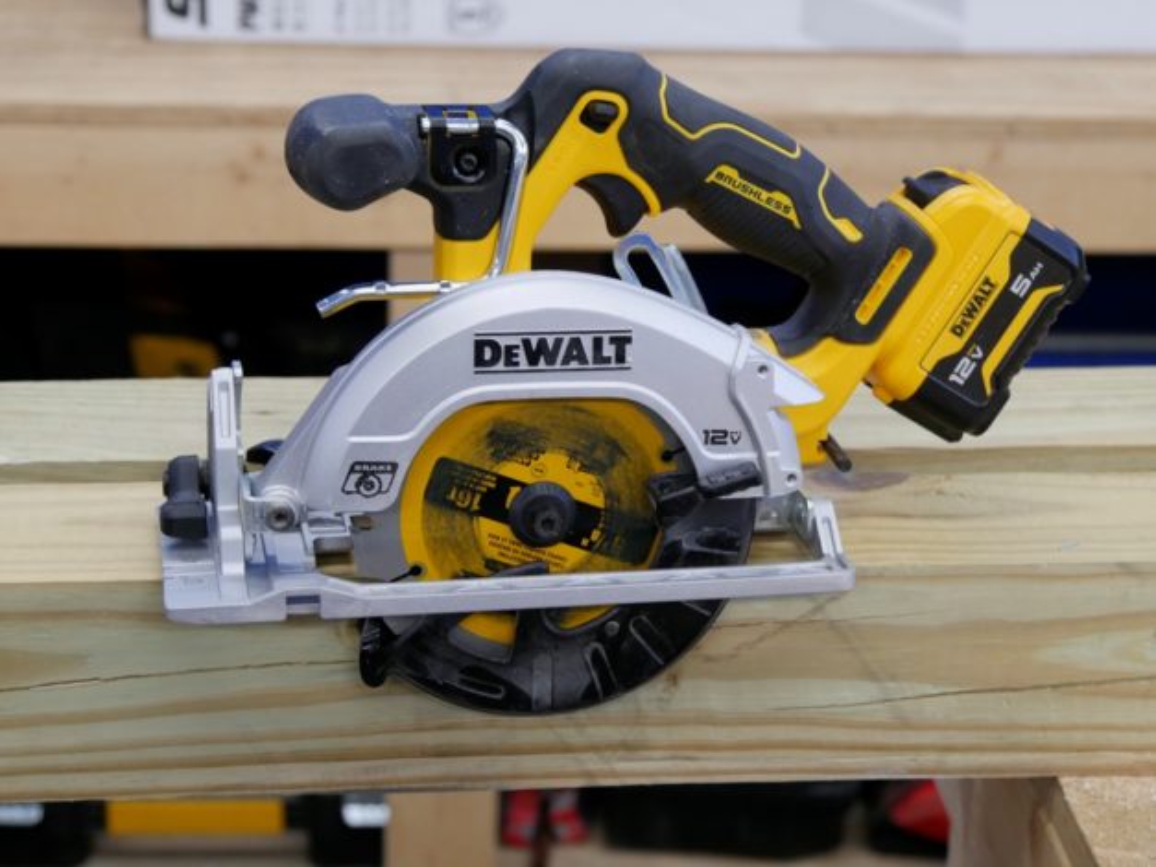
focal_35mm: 80
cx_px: 578
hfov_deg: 24.4
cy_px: 434
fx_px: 2671
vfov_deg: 18.4
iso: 1250
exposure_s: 1/100
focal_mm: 40
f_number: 4.7
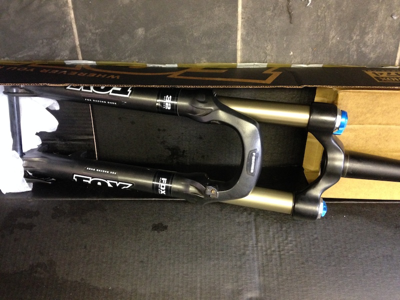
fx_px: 381
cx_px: 200
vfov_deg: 42.9
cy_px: 150
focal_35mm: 33
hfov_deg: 55.4
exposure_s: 1/20
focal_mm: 4.12
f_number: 2.4
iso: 400
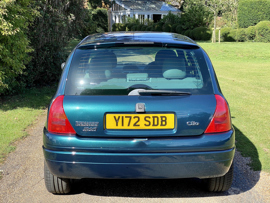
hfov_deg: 36.8
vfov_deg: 28.0
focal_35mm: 52
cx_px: 135
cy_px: 102
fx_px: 406
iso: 20
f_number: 2
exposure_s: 1/631
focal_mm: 6
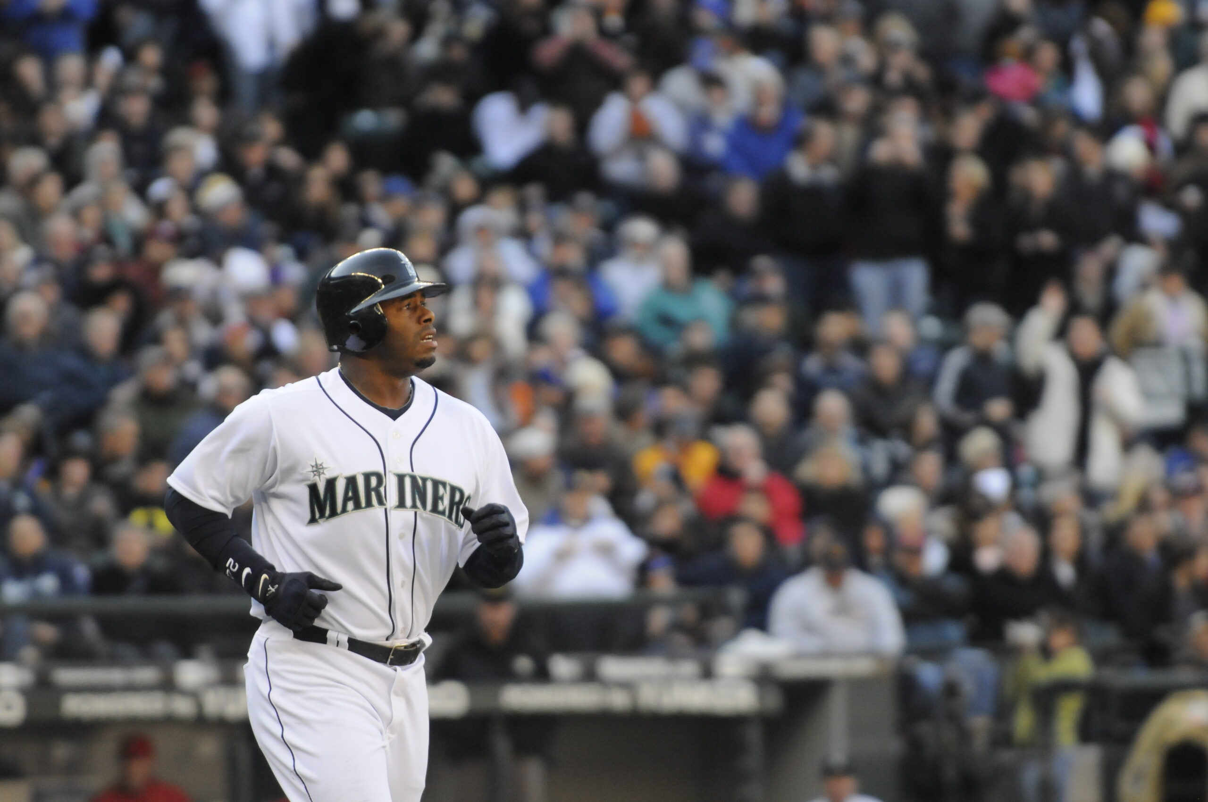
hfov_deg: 4.9
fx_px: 14075
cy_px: 401
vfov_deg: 3.3
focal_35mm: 420
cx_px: 604
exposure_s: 1/1250
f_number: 4
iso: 1600
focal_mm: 280
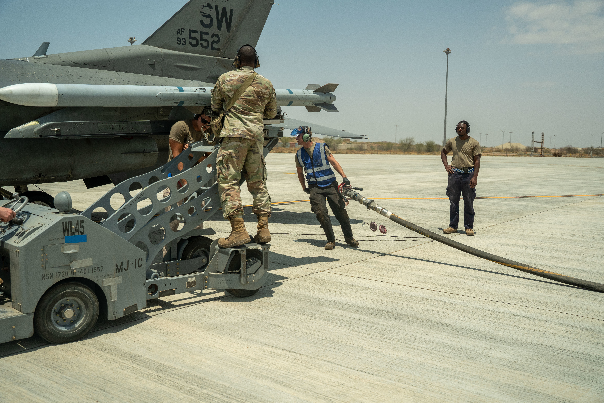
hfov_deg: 52.8
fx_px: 609
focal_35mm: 36
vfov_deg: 36.6
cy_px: 202
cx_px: 302
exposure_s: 1/1000
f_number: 5
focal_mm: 36.3
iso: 640
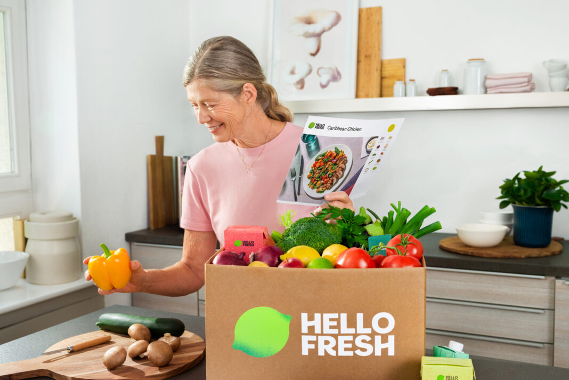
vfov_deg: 32.6
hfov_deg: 47.4
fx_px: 648
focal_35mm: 41
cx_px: 284
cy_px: 190
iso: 400
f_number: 5.6
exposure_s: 1/160
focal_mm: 41
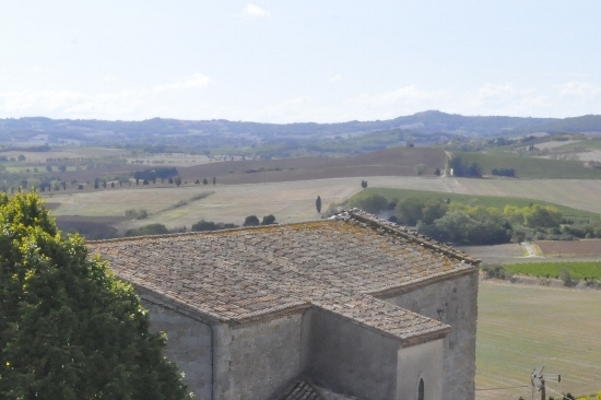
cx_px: 58
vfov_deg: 12.5
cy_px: 306
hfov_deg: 18.5
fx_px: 1819
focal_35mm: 109
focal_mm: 32
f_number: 29
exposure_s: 1/200
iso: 1600
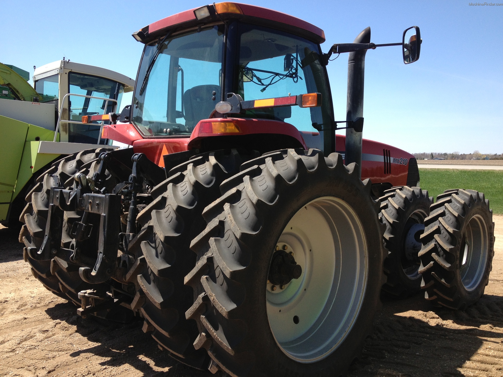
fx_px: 509
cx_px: 252
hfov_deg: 52.6
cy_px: 188
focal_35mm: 35
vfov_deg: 40.7
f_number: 2.4
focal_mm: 4.28
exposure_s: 1/935
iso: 50
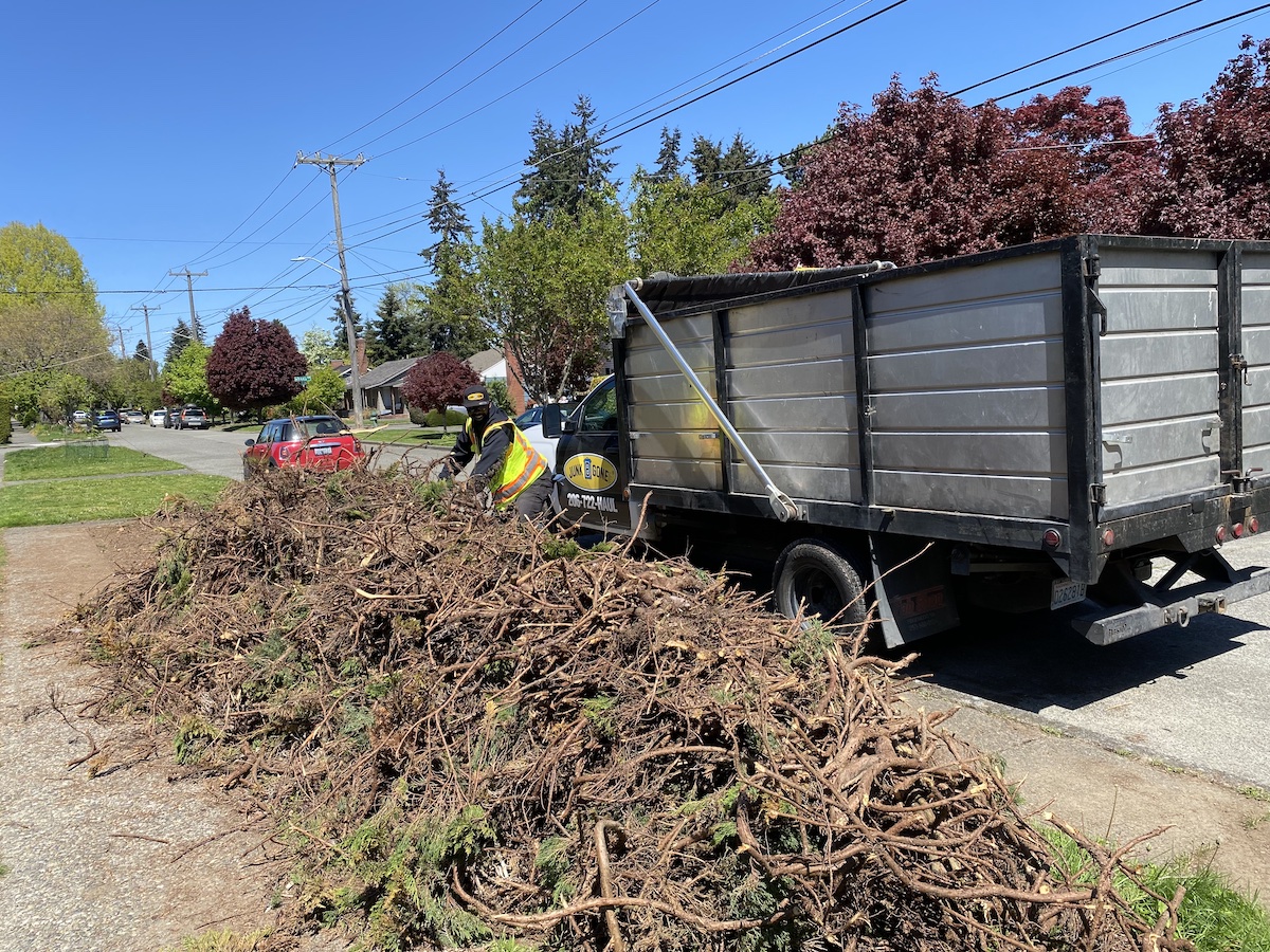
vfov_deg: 53.1
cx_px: 635
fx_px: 954
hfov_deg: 67.3
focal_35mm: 26
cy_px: 476
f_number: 1.8
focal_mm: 4.25
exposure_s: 1/1565
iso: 32
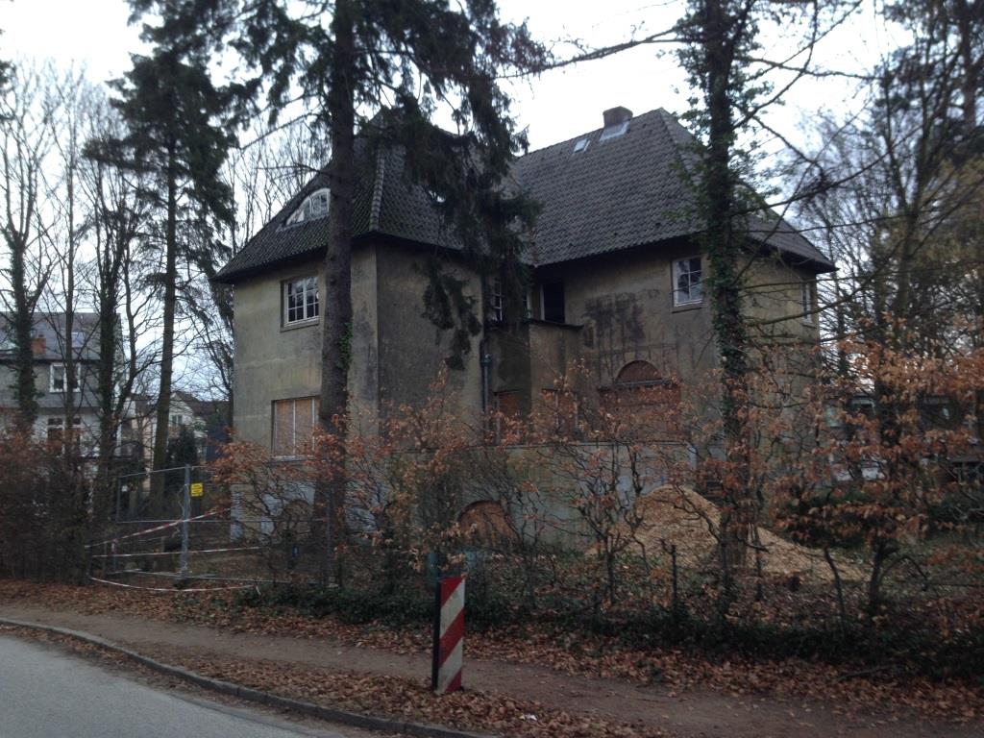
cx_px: 492
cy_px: 369
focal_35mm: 33
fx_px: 938
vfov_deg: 42.9
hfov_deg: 55.4
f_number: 2.4
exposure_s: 1/60
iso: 64
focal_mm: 4.12
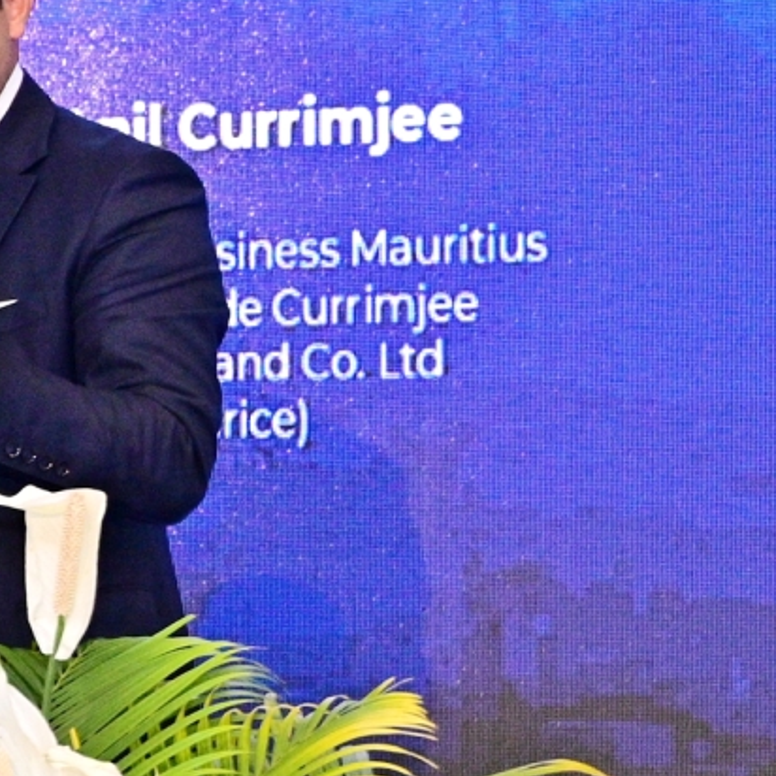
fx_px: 3322
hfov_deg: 13.0
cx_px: -153
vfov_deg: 13.3
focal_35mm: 131
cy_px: 457
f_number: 5.6
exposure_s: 1/125
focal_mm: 62
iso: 2500
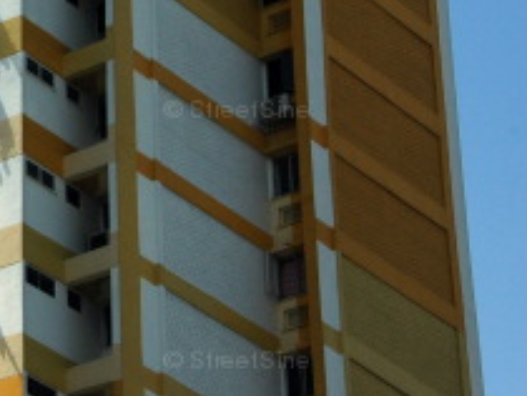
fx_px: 3159
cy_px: 54
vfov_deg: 7.2
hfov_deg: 9.4
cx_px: -151
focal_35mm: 207
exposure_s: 1/400
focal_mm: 55
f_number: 13
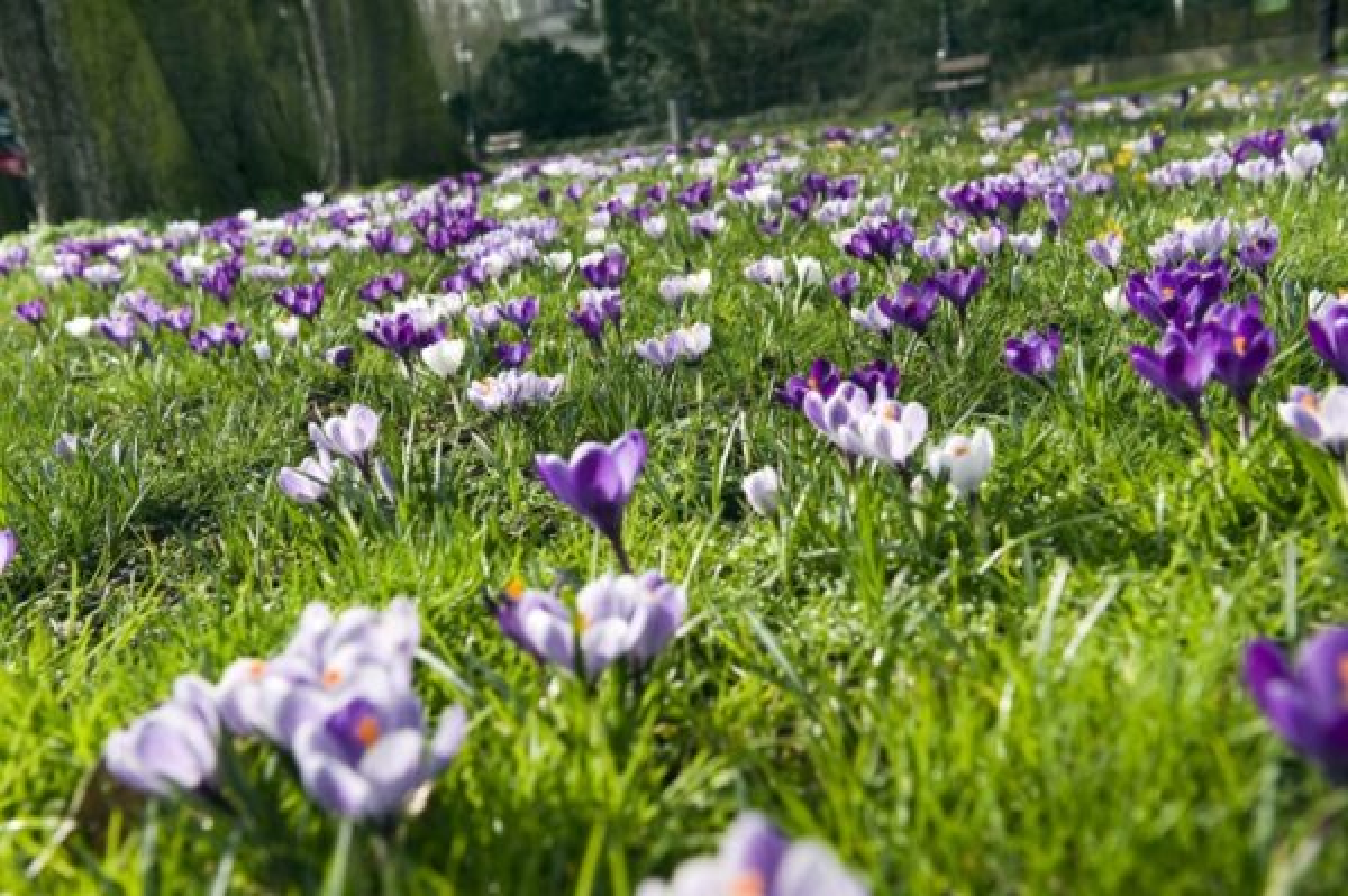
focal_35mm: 44
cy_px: 448
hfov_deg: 44.5
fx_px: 1646
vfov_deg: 30.5
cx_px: 674
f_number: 7.1
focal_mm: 44
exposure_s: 1/200
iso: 200
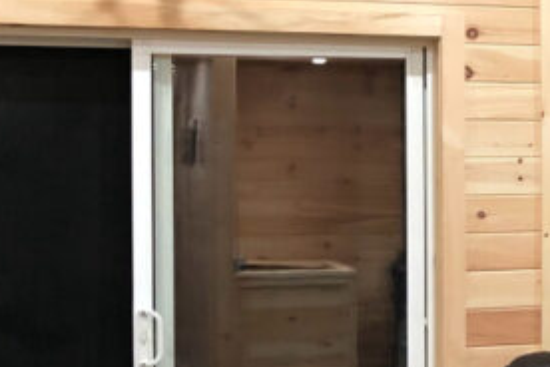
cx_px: 863
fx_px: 1650
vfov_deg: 12.7
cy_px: 189
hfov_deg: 16.9
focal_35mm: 108
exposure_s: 1/15
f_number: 1.8
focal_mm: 3.99
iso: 64
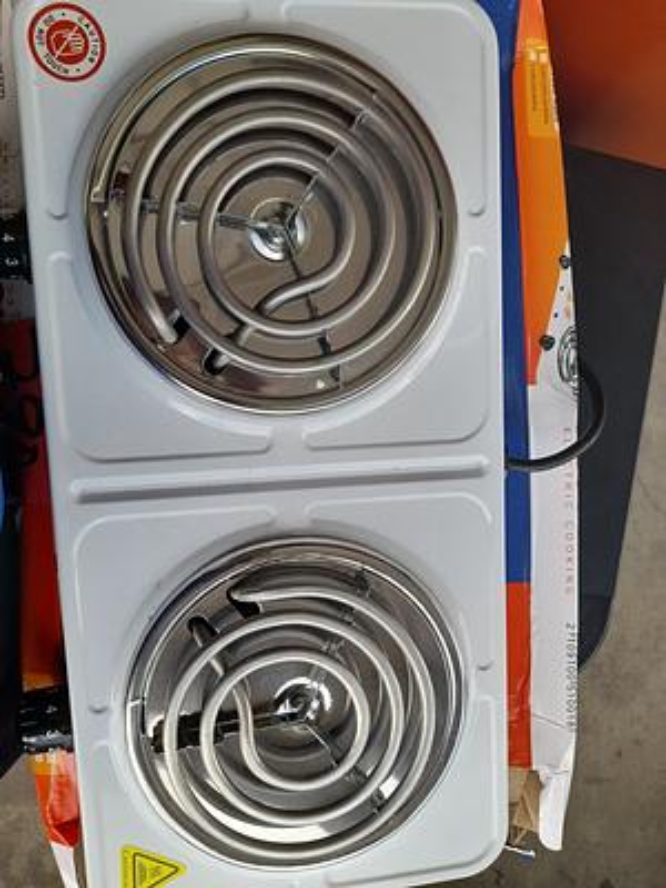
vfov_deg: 69.4
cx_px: 333
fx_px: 641
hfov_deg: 54.9
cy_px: 444
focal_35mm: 25
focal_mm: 4.6
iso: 20
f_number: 2
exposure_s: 1/110
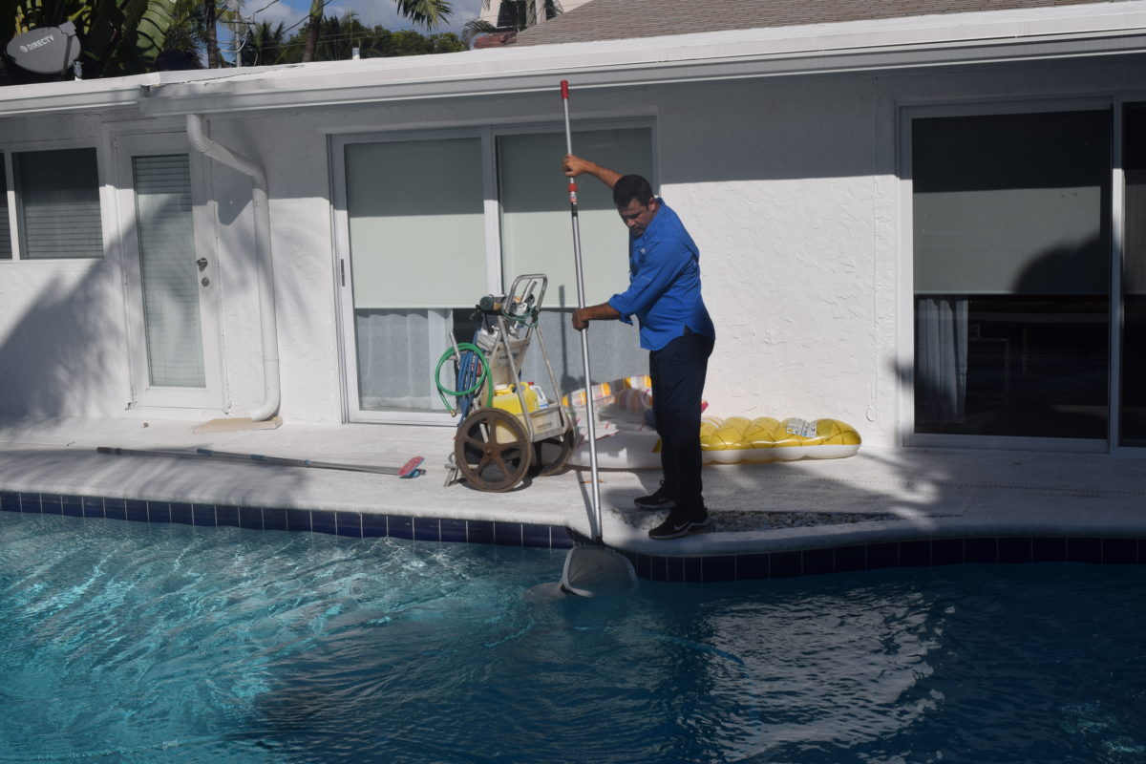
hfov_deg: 43.6
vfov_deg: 29.9
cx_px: 573
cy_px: 382
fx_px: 1432
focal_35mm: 45
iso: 200
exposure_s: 1/640
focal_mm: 30
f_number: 13
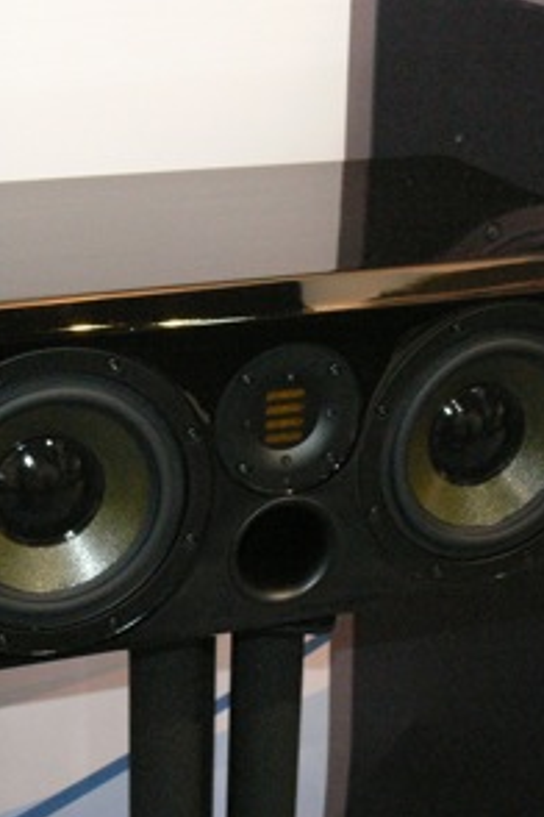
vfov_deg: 29.7
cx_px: 239
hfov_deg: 20.0
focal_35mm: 68
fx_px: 1541
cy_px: 414
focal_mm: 9.1
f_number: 2.8
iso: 400
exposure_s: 1/30
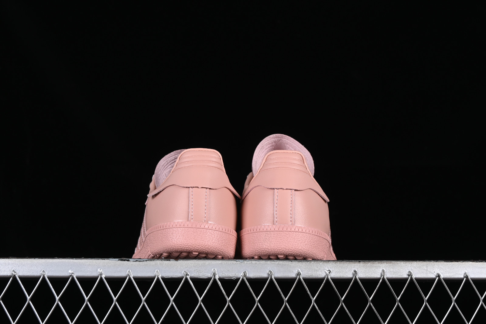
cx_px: 243
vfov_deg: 18.2
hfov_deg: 27.0
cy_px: 162
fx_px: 1012
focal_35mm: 75
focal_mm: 50
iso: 160
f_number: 8
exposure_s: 1/80
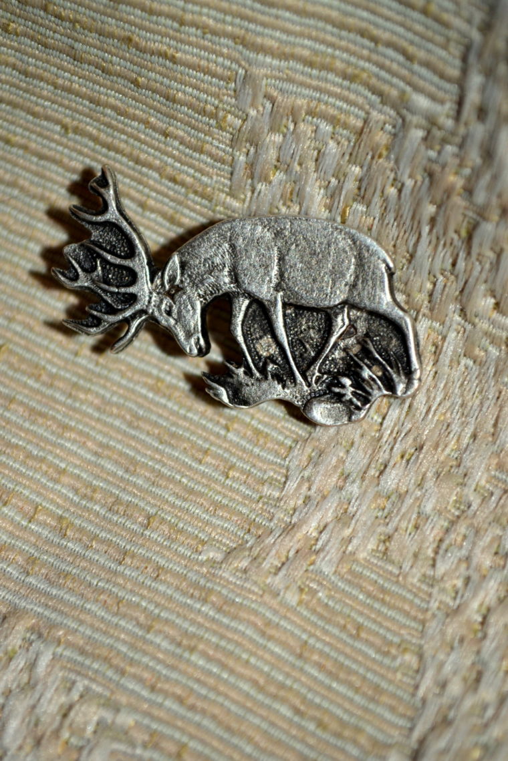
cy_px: 380
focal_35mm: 82
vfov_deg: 24.6
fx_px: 1746
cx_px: 254
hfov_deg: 16.6
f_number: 5.6
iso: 250
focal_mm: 55
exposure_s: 1/60
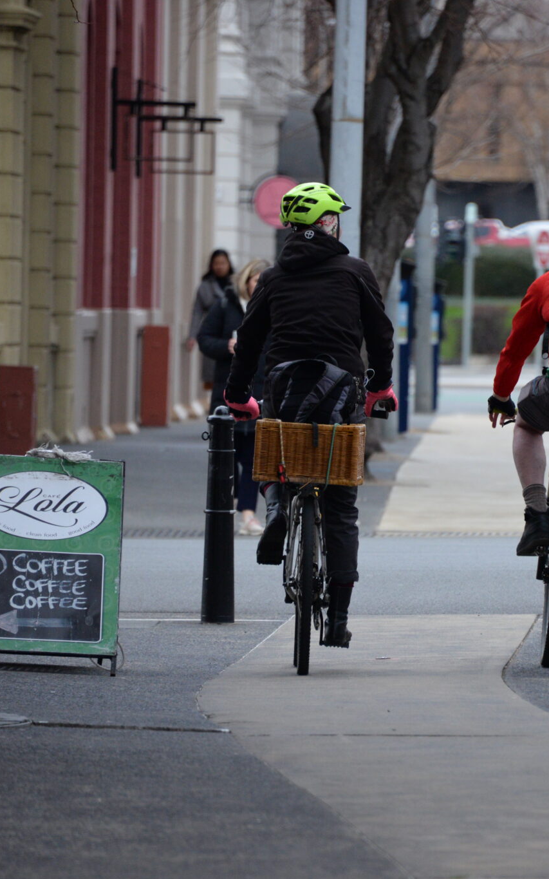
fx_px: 10989
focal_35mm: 459
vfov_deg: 4.6
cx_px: 460
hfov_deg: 2.9
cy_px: 440
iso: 2000
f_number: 5.6
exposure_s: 1/640
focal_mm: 300
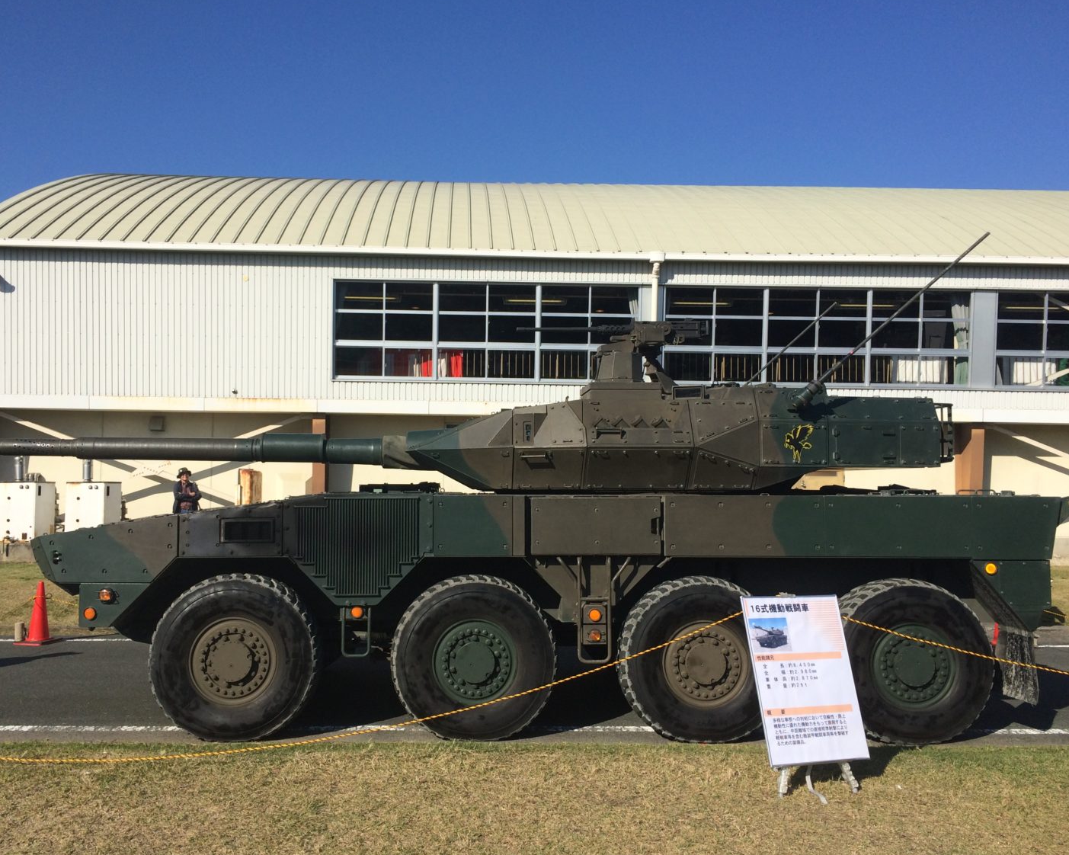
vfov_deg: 47.1
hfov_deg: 57.1
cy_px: 431
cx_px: 488
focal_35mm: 31
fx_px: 981
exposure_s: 1/2564
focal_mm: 4.15
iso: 32
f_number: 2.2
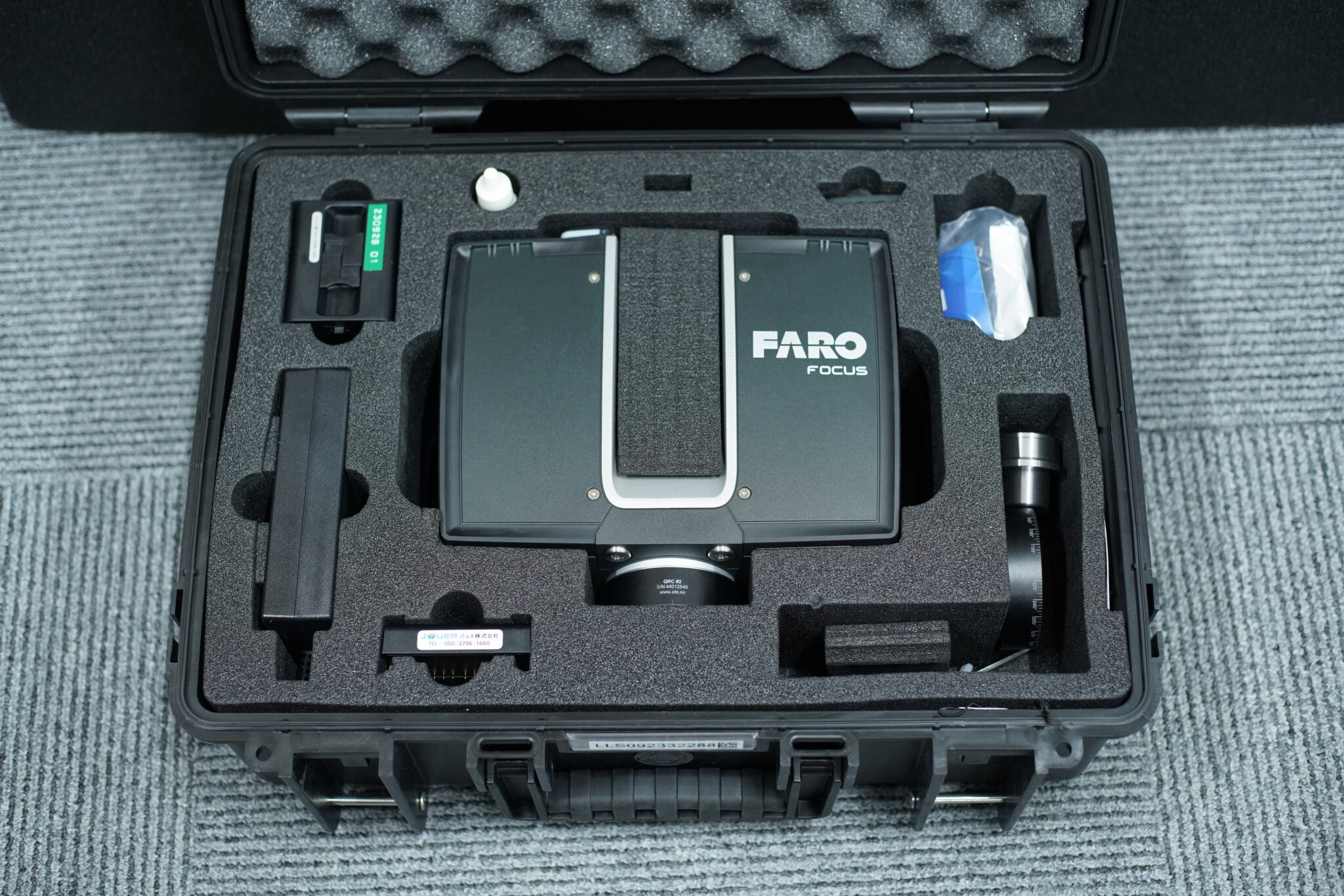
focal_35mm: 50
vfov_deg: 27.0
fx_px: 1866
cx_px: 672
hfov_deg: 39.6
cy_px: 448
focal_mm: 50
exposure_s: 1/60
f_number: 3.2
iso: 1250
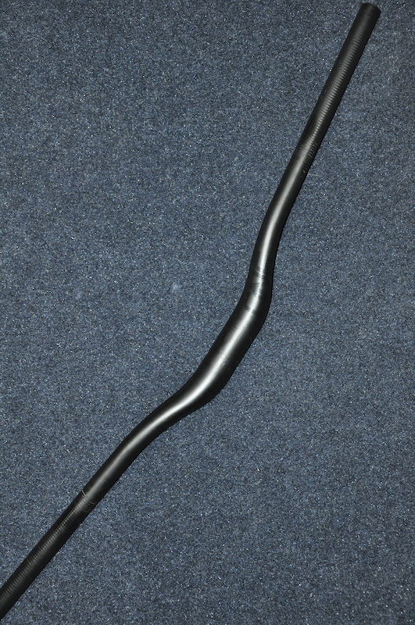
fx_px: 989
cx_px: 208
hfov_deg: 23.7
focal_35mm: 57
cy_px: 312
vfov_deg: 35.1
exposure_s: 1/60
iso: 800
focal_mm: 38
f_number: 4.5
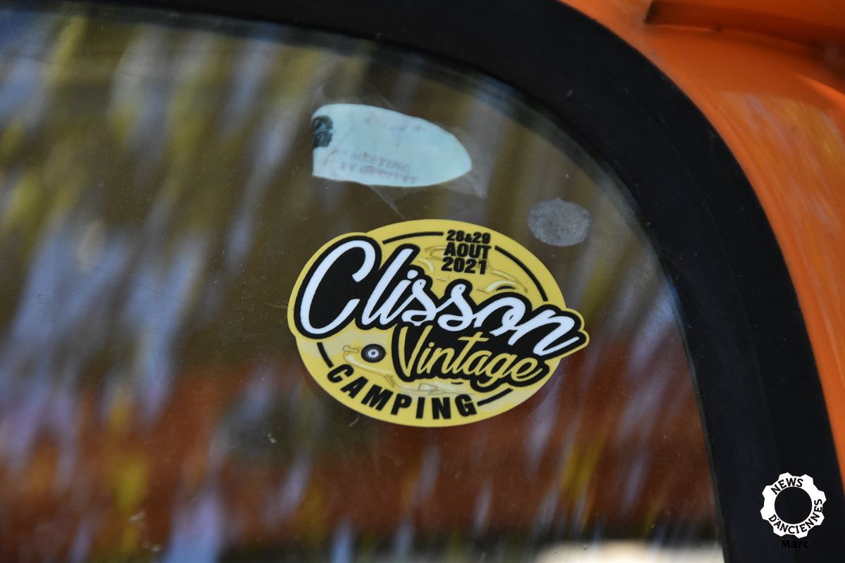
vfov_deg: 9.9
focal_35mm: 138
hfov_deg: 14.9
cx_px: 422
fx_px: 3239
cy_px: 282
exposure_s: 1/1000
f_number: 5.6
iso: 1250
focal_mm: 92
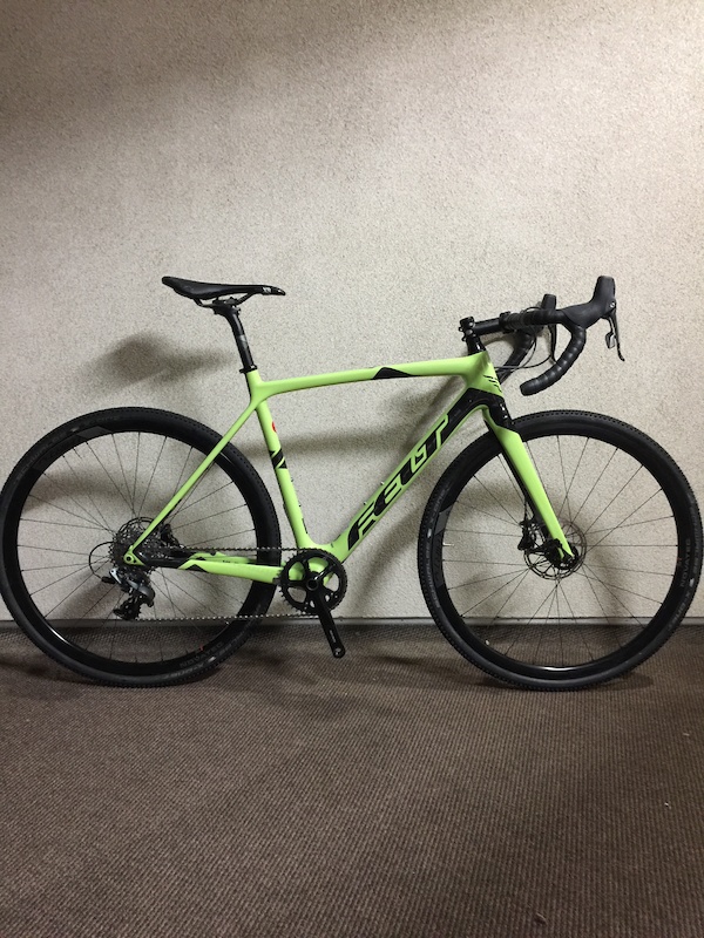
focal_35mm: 29
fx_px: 786
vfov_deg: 61.7
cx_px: 352
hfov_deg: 48.2
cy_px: 469
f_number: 2.2
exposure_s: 1/4
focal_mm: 4.15
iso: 100
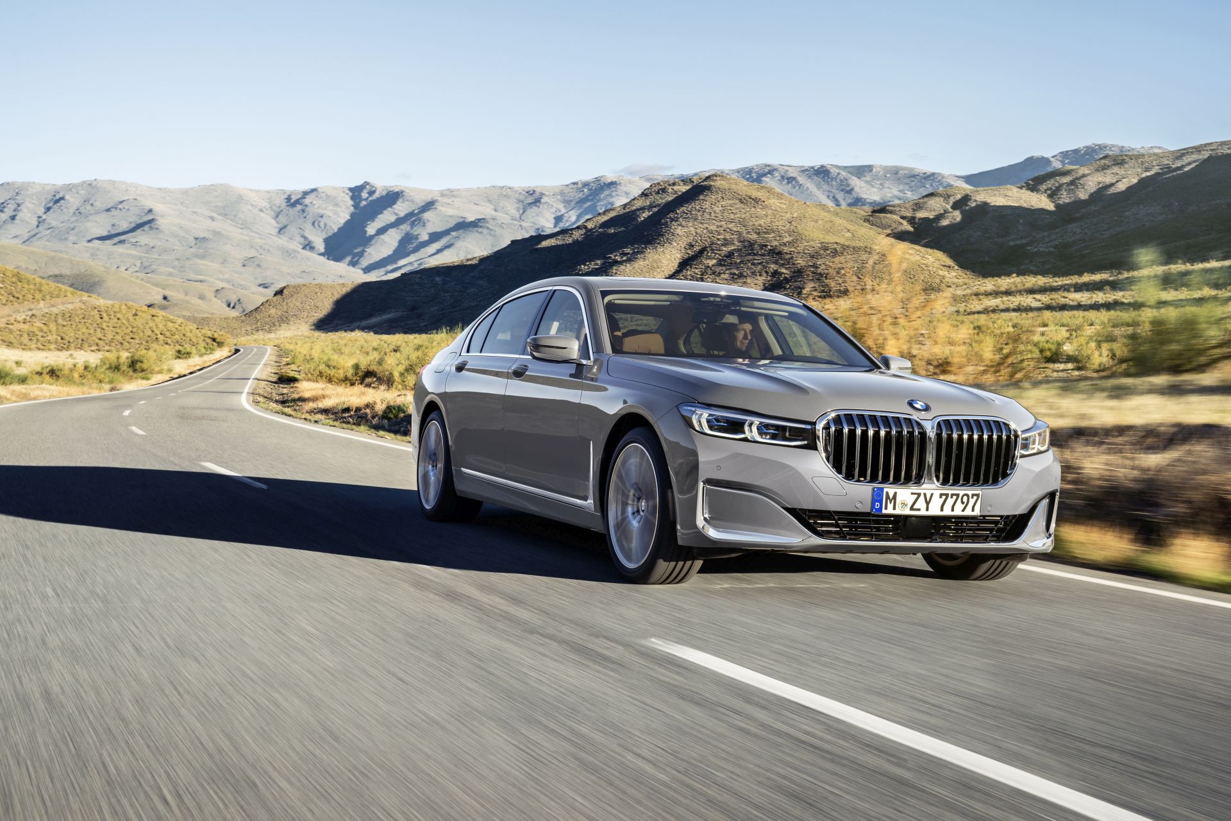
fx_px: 1641
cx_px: 616
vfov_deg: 28.1
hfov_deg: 41.1
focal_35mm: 48
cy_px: 410
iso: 100
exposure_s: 1/30
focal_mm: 48
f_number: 13
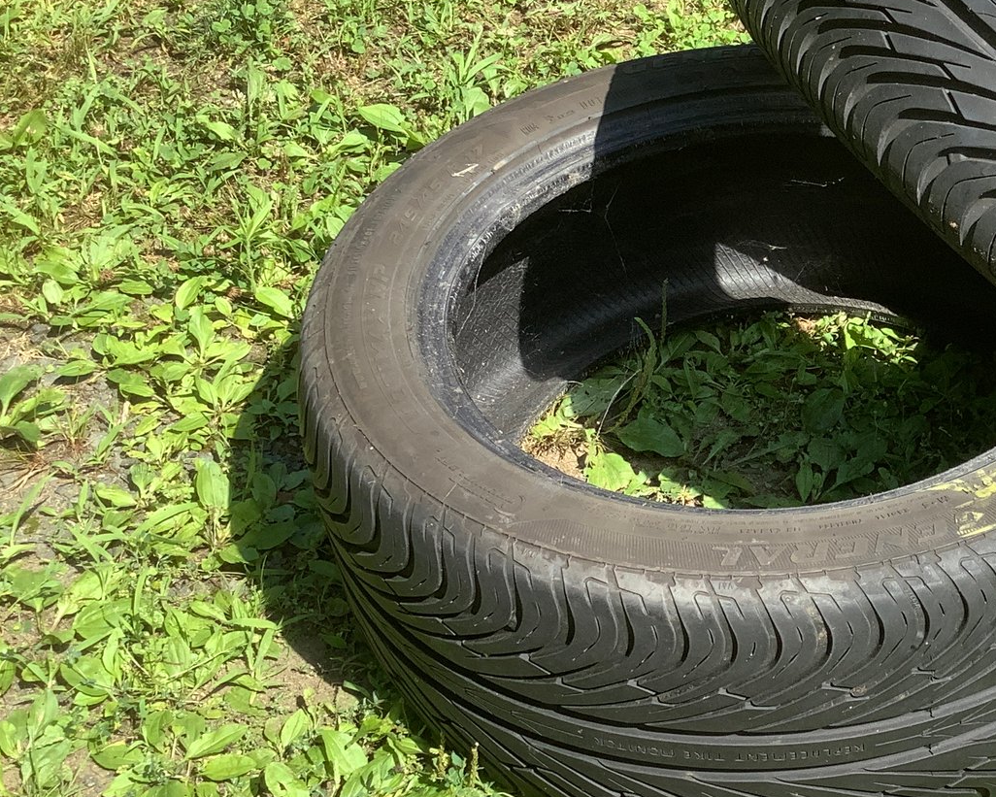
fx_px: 1739
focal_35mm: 59
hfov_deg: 30.0
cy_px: 362
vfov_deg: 25.8
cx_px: 969
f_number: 2.4
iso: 25
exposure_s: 1/543
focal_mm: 3.3
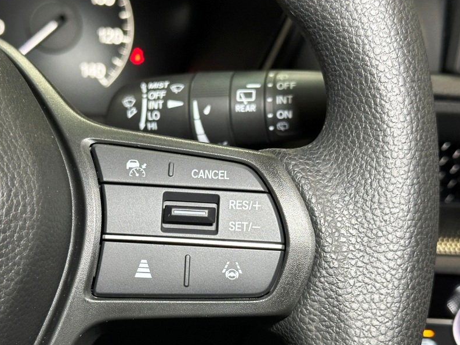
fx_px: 824
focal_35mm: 62
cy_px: 215
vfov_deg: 23.6
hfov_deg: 31.1
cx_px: 187
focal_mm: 6.86
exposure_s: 1/40
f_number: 1.78
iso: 320
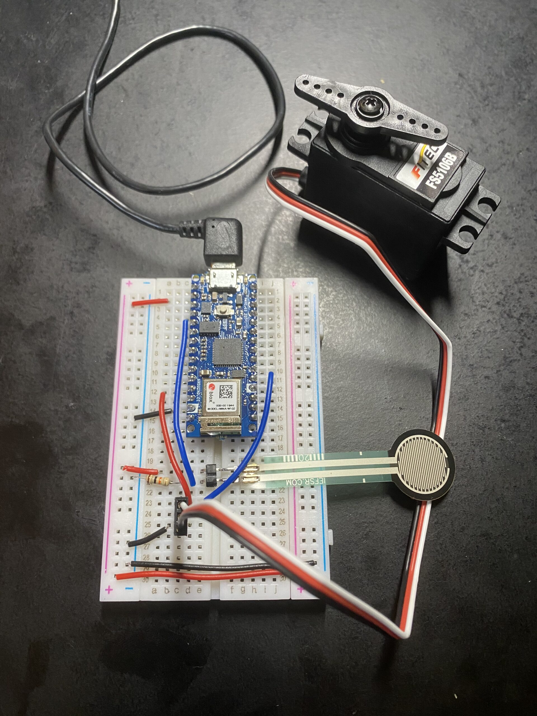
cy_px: 358
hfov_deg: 53.1
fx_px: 538
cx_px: 268
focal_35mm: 26
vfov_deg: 67.3
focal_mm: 4.25
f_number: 1.8
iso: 200
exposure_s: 1/59
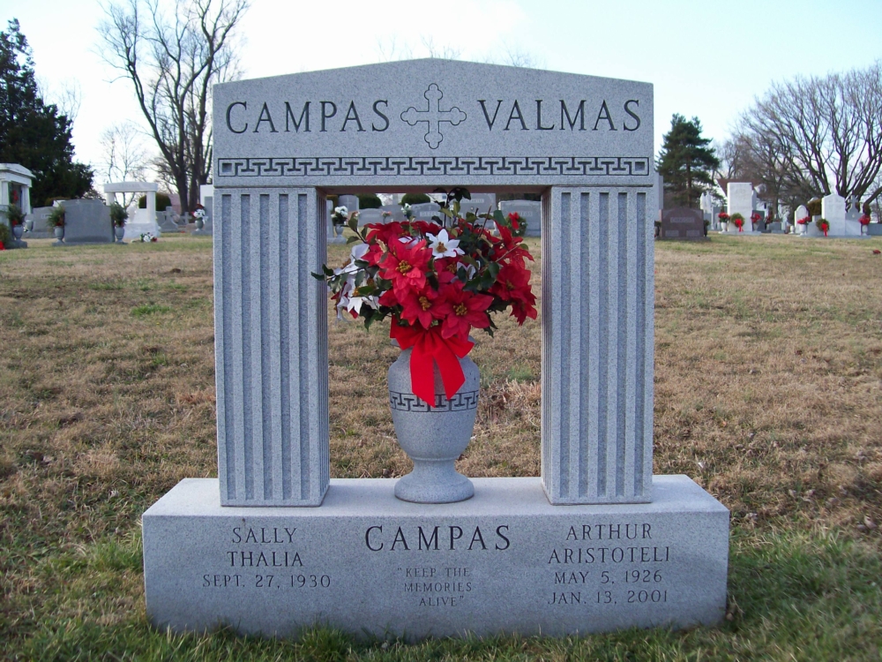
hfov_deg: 51.4
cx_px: 441
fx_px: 917
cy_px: 331
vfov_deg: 39.7
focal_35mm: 36
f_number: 2.7
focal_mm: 6
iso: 80
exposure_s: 1/354
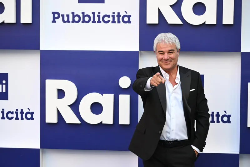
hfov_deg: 17.1
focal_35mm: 120
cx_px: 125
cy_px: 84
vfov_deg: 11.4
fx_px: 833
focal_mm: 120
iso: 1000
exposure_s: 1/400
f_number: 5
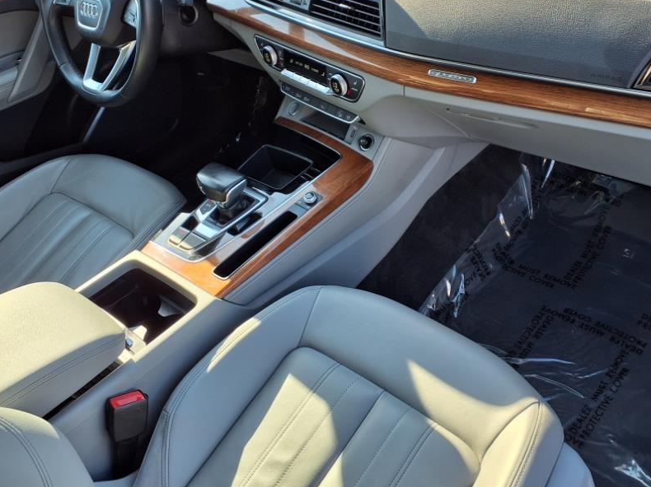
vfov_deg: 40.3
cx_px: 347
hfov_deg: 52.6
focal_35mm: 35
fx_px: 658
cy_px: 176
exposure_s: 1/175
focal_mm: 3.58
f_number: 1.9
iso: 40
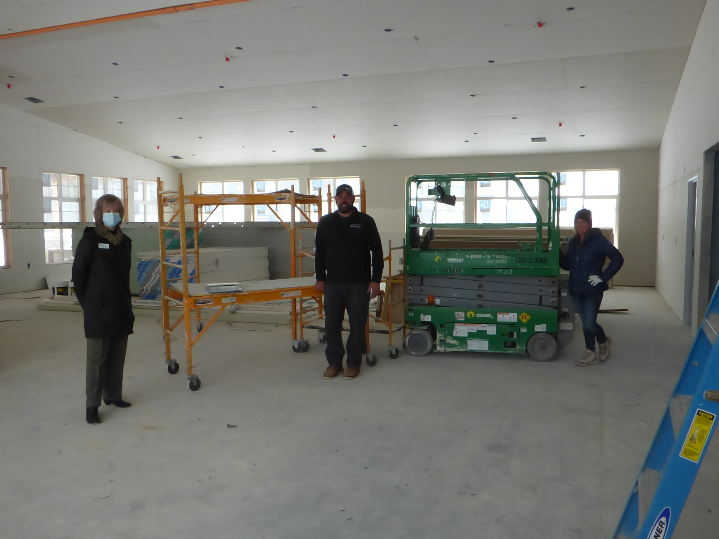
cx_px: 360
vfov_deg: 46.8
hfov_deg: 60.0
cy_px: 270
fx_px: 623
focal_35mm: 30
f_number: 8
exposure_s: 1/60
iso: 400
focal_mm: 5.29
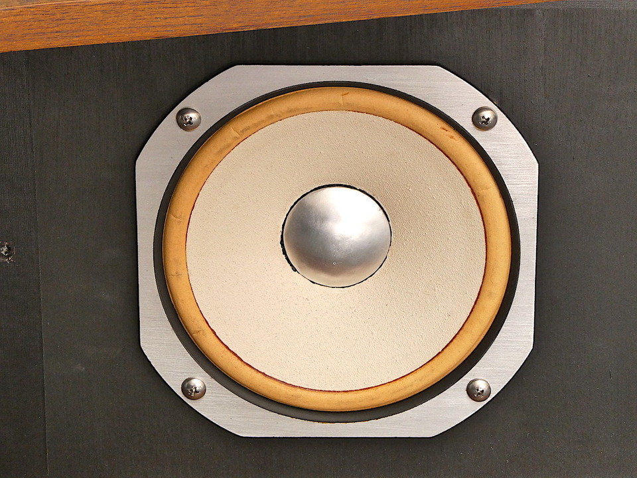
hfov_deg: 14.6
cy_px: 239
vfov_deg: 11.0
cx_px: 318
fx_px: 2484
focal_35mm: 135
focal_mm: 24.2
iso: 400
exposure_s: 1/20
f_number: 5.6
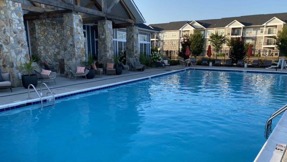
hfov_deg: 66.1
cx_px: 146
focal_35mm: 29
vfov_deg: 39.8
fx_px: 221
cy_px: 106
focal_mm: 4.25
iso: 32
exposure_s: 1/752
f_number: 1.8
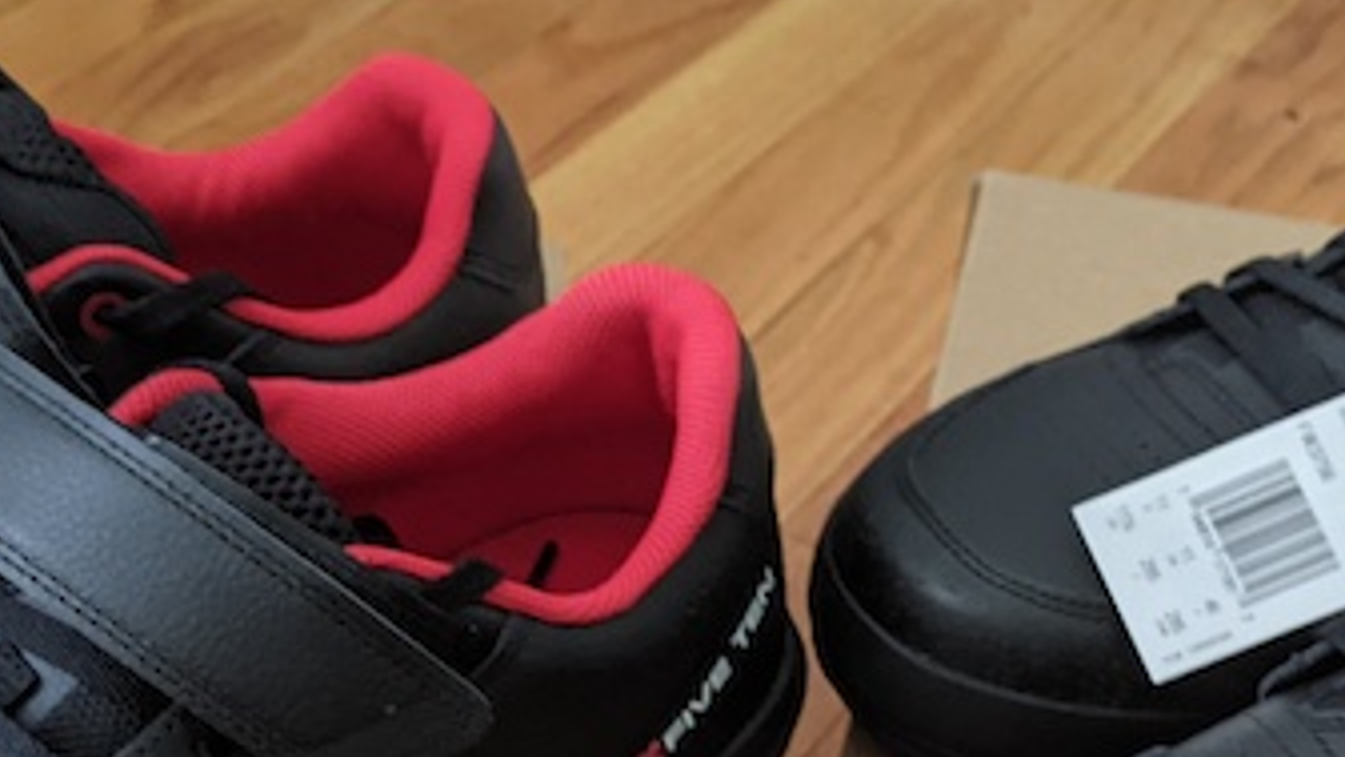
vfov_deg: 16.7
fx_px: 2496
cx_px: 648
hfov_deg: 30.2
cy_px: 817
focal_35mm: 70
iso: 328
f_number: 1.8
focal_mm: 4.44
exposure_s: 1/24
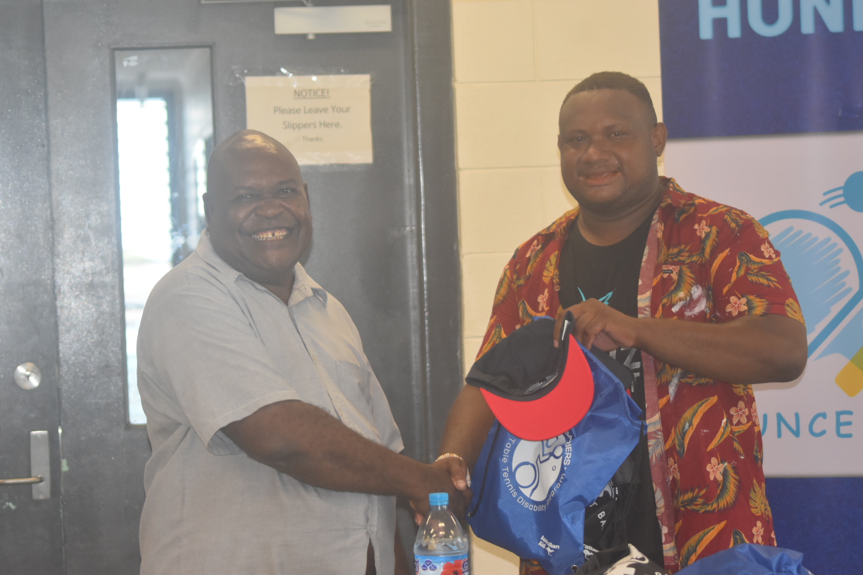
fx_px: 2948
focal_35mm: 123
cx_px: 432
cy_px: 288
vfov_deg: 11.1
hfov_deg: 16.7
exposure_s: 1/125
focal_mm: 82
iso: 800
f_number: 4
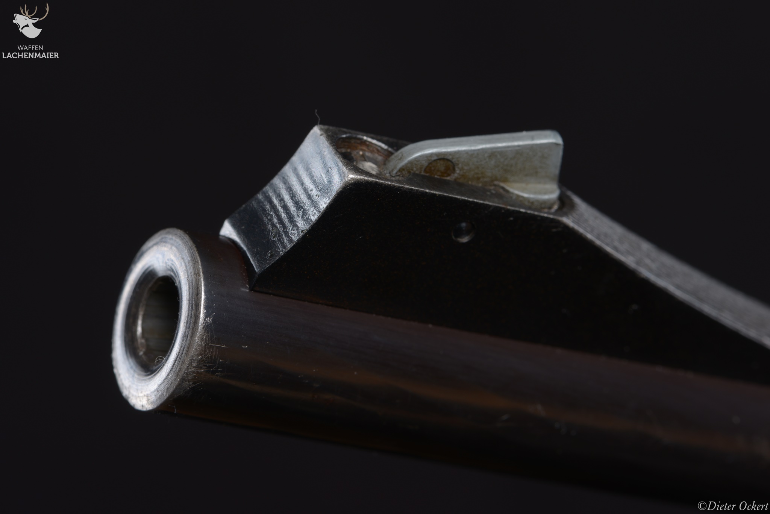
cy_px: 257
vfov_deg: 13.1
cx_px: 385
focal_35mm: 105
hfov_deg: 19.4
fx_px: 2247
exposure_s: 1/60
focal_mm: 105
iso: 100
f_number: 22
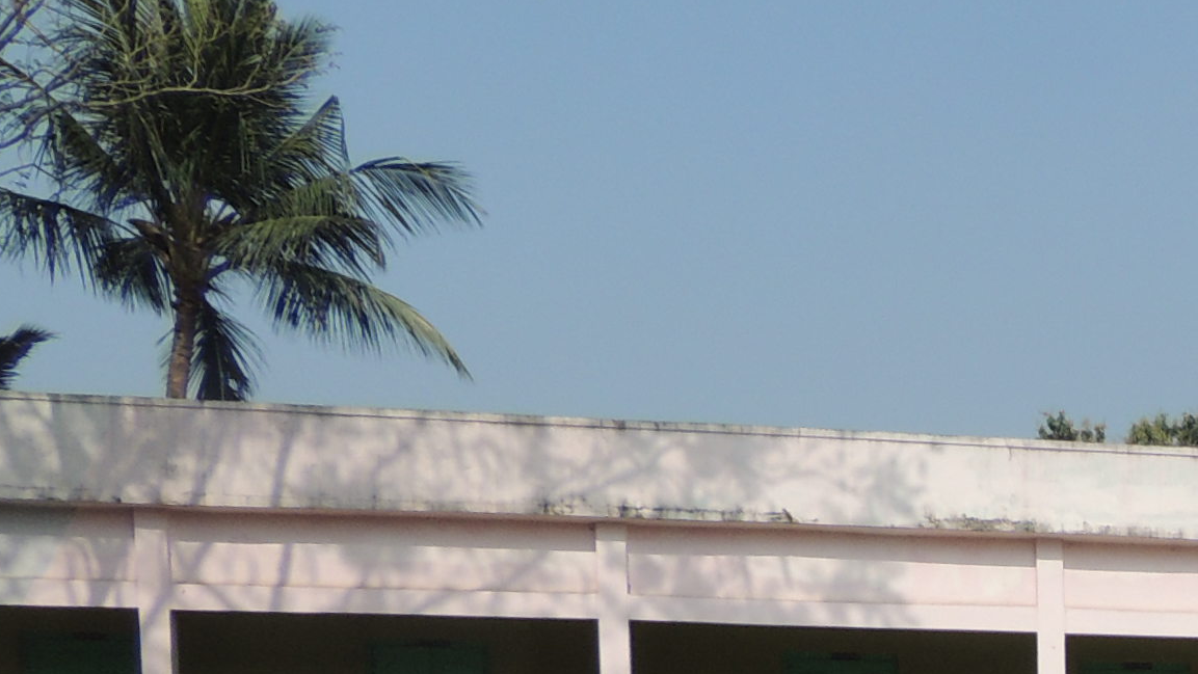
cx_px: 1564
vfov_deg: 14.5
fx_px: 2351
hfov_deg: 24.8
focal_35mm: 74
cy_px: 1193
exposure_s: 1/1600
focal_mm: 4.3
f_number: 3.3
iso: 100
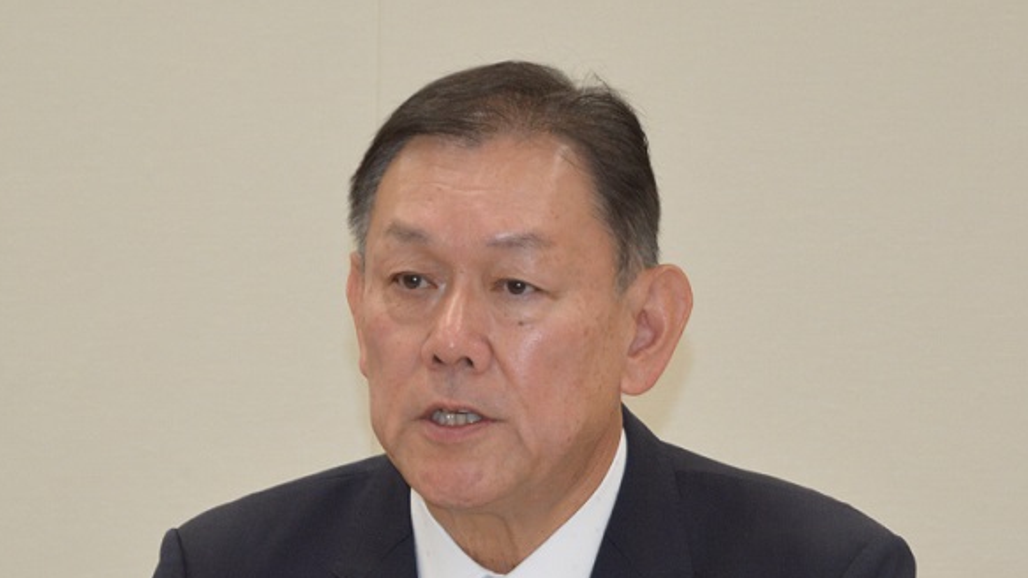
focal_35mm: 183
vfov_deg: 6.6
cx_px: 559
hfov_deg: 11.8
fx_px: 4989
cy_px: 550
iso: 1000
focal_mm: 68
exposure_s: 1/60
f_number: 5.6
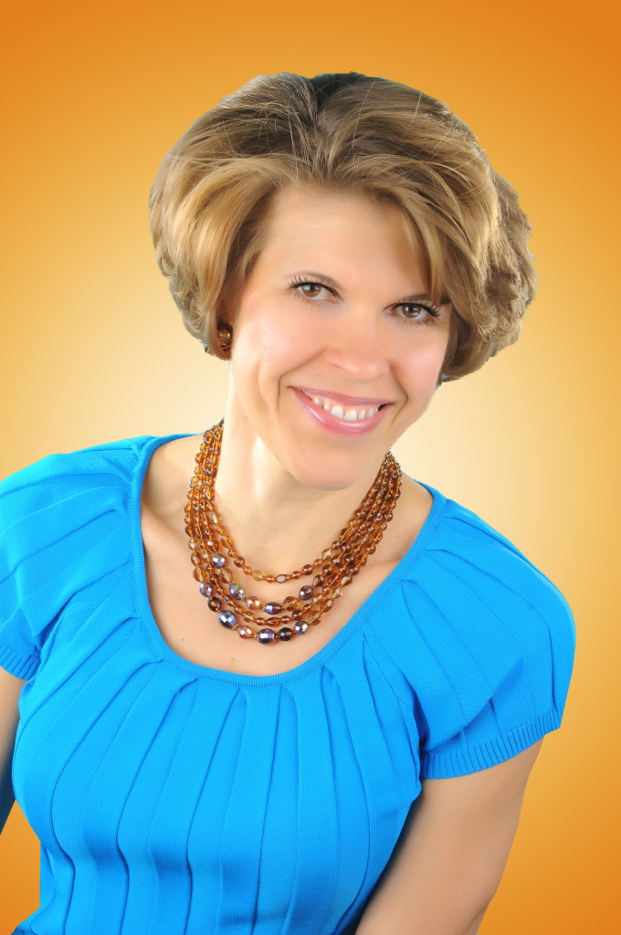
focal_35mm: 120
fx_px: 3113
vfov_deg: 17.1
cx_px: 310
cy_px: 468
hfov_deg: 11.4
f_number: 13
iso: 100
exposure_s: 1/100
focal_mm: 80
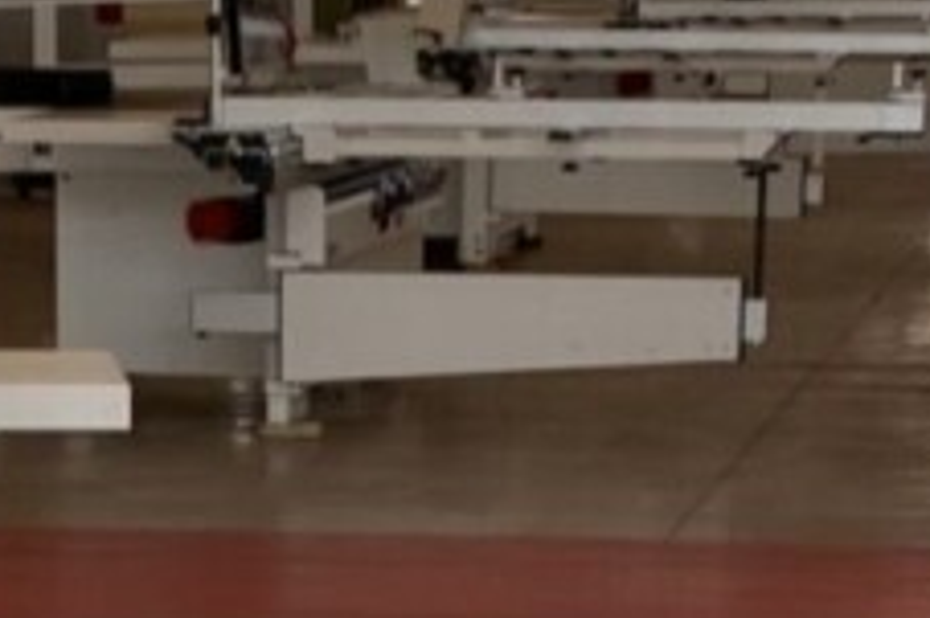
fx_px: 4724
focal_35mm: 183
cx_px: 205
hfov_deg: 11.2
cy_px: 2050
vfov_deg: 6.6
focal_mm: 4.25
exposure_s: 1/346
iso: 32
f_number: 1.8
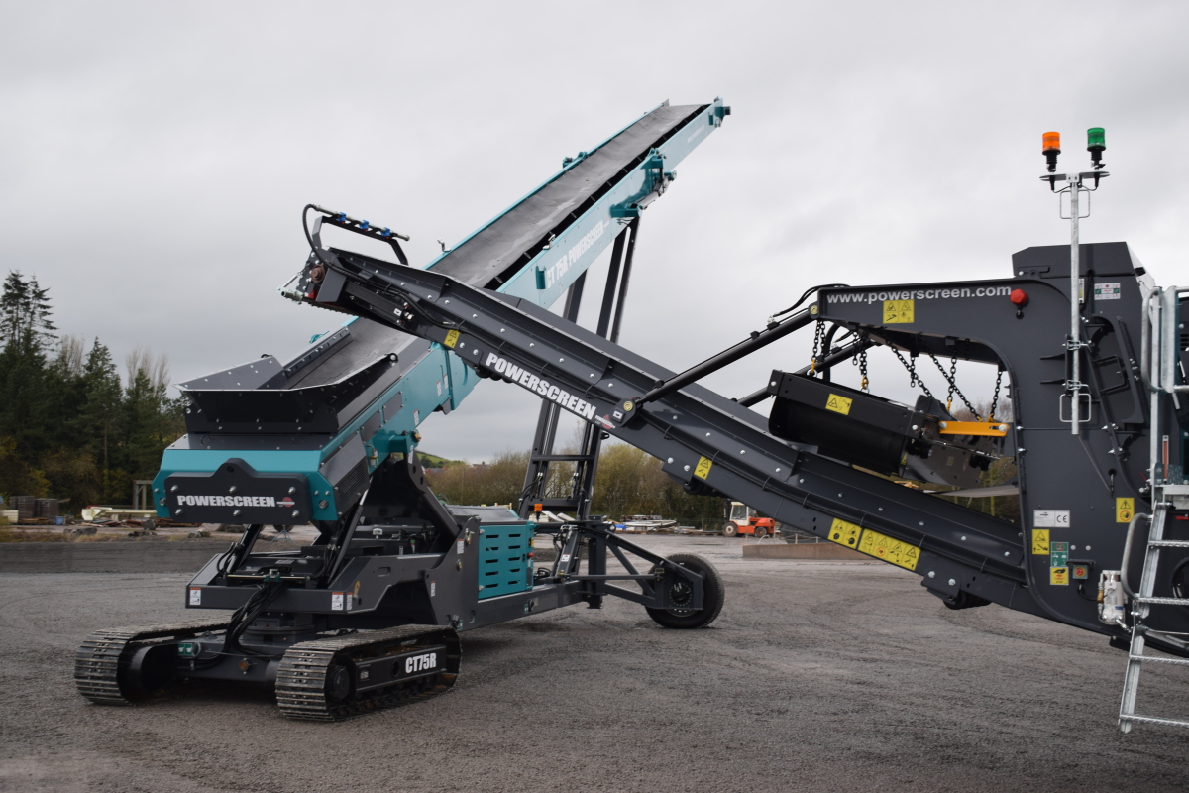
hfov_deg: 45.0
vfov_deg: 30.8
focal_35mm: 44
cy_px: 396
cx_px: 594
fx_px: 1437
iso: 250
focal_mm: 29
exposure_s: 1/125
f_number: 5.6
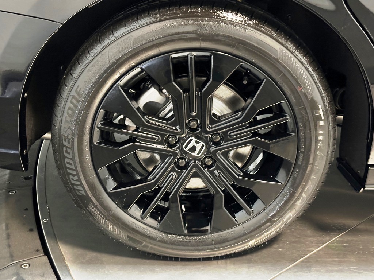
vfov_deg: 30.3
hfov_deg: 39.7
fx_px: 519
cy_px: 140
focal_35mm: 48
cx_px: 187
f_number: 1.78
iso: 640
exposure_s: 1/17
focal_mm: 6.86
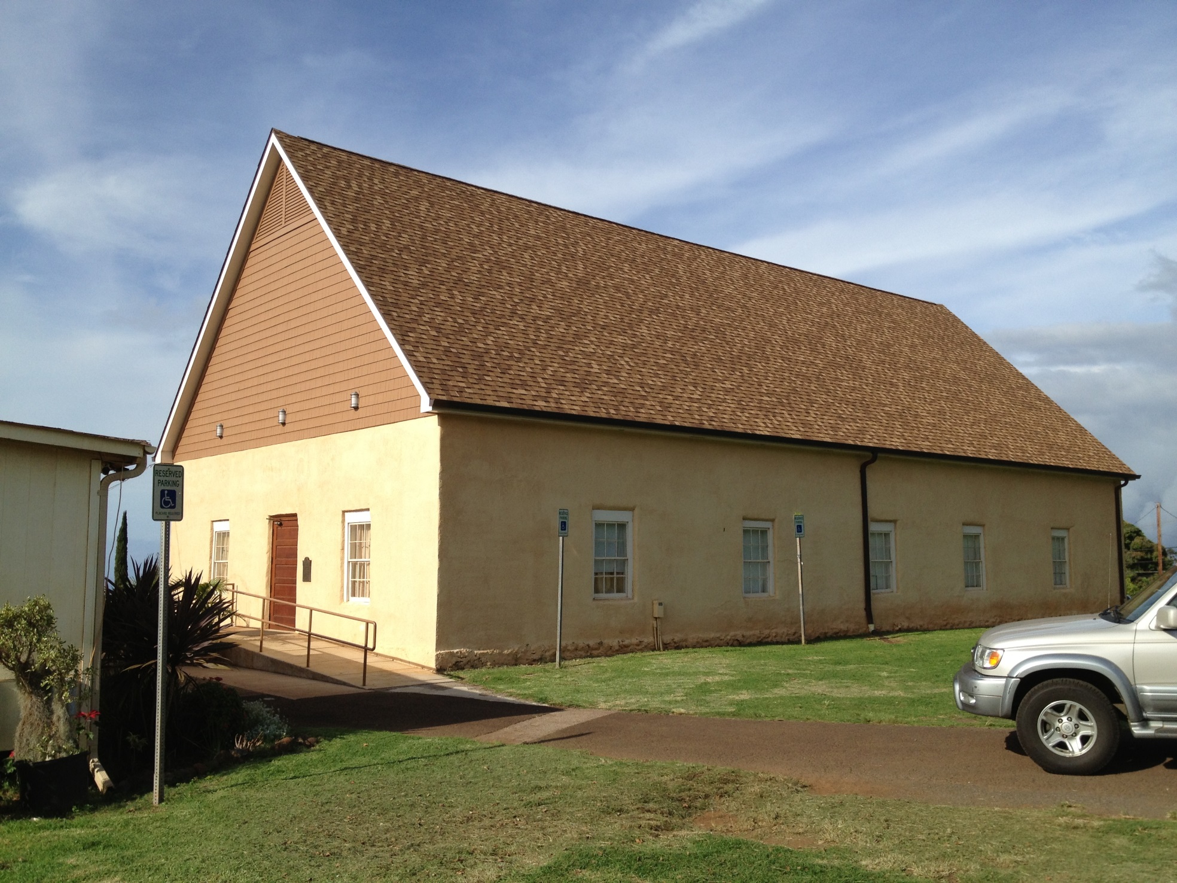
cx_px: 588
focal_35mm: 35
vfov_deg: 40.7
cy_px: 442
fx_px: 1190
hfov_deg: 52.6
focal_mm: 4.28
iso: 50
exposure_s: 1/2123
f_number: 2.4
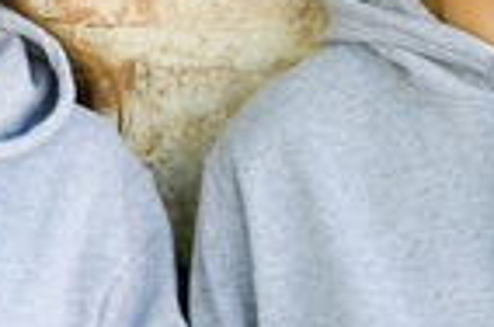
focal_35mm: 179
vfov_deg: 7.6
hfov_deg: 11.5
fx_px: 2451
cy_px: 374
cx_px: 209
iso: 160
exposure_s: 1/250
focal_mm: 35
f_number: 1.8
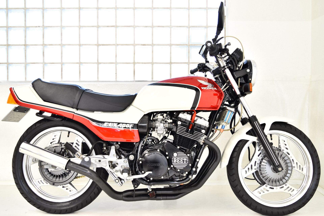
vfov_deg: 36.9
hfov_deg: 53.1
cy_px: 108
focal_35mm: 36
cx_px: 162
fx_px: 324
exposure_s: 1/15
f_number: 4
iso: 160
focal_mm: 24
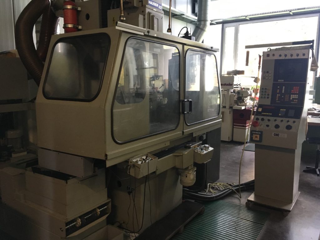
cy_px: 120
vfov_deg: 48.2
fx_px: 268
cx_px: 160
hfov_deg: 61.7
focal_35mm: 29
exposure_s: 1/33
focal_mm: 4.15
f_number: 2.2
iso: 200
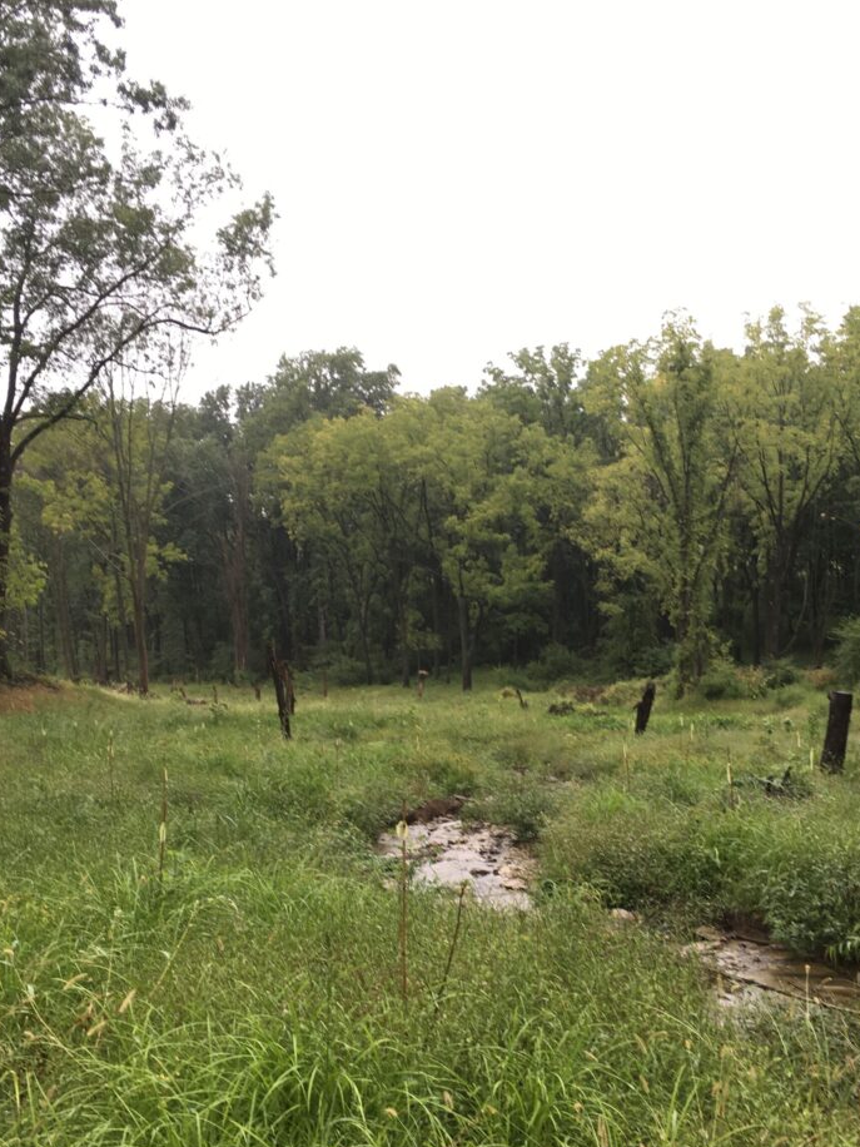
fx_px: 1259
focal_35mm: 38
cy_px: 710
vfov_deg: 48.6
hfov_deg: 37.7
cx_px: 451
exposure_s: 1/40
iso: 25
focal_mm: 4.15
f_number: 2.2
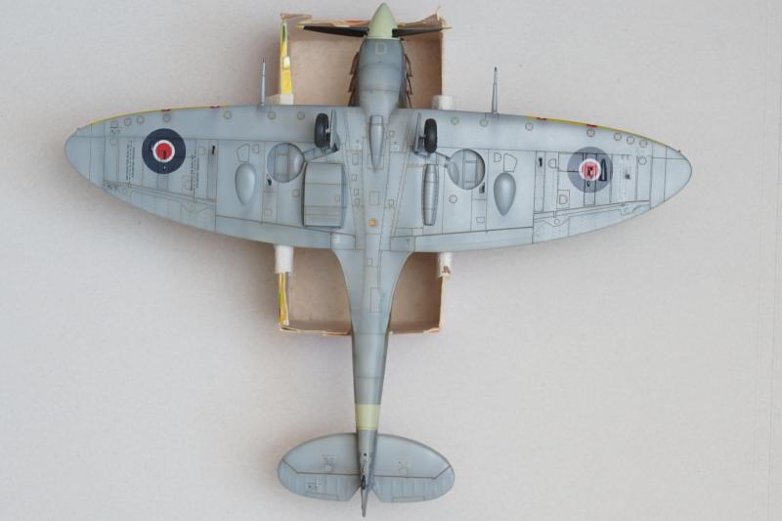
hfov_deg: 28.8
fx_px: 1520
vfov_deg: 19.4
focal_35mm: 70
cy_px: 260
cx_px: 391
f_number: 11
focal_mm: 70
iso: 200
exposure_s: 3
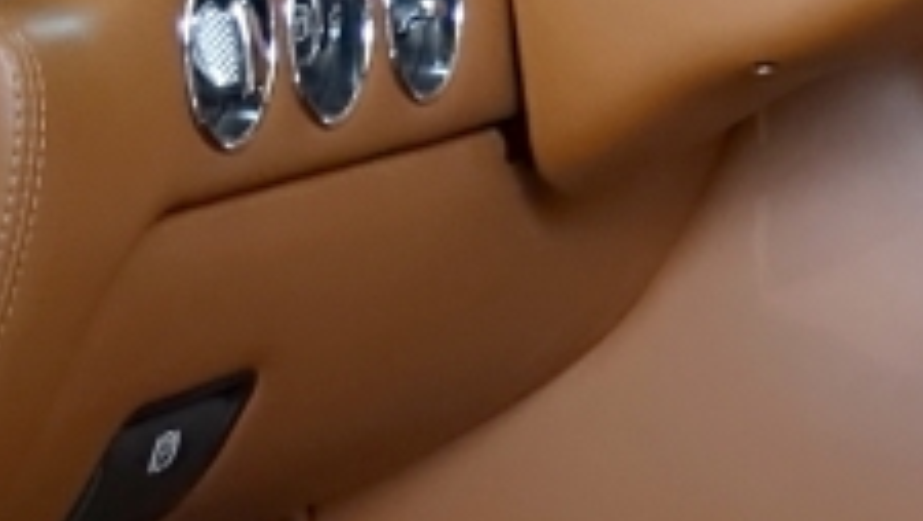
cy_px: 474
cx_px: 1875
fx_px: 4654
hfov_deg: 10.4
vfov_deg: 6.4
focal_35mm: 190
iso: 800
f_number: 2.5
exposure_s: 1/15
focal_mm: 10.51
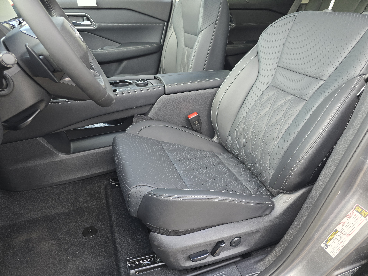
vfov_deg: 58.9
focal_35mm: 23
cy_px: 138
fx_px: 245
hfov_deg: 73.9
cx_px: 184
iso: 80
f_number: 1.7
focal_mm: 6.3
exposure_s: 1/180
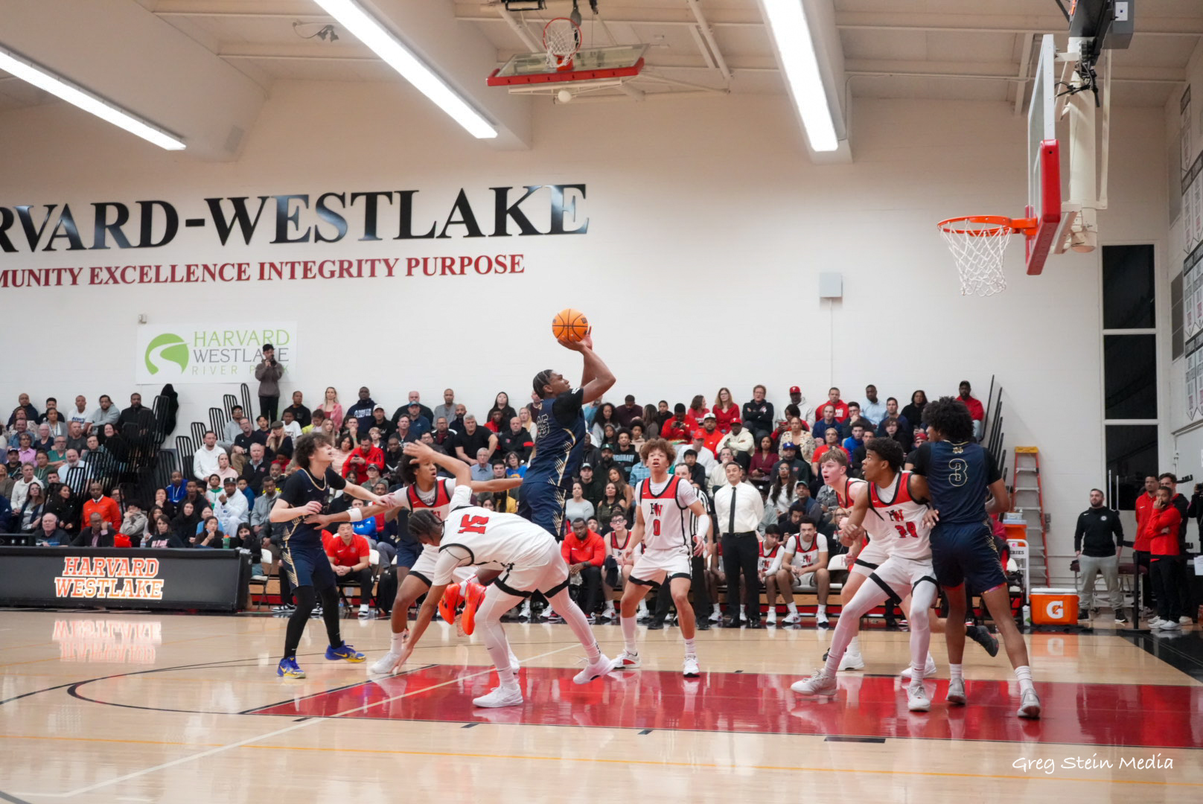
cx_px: 602
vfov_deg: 30.6
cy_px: 402
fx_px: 1471
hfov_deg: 44.5
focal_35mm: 44
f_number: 6.3
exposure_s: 1/500
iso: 16000
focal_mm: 44
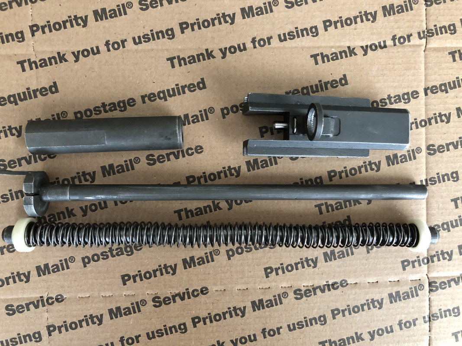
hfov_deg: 63.4
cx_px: 231
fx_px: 374
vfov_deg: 49.7
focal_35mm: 28
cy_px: 173
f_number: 1.8
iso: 80
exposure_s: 1/15
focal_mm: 3.99
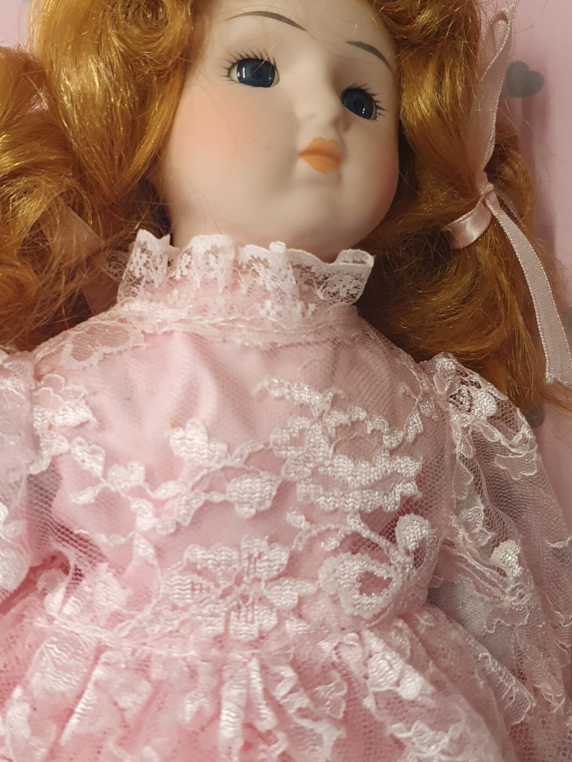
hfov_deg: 35.1
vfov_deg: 45.8
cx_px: 244
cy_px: 380
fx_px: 903
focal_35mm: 41
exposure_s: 1/50
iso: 200
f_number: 1.5
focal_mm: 4.32
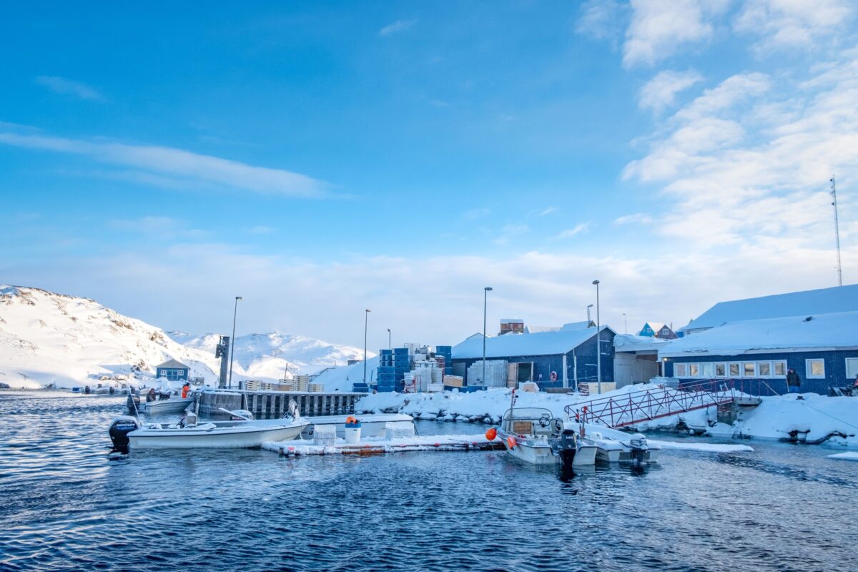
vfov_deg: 47.9
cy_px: 286
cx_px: 429
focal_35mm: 27
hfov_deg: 67.4
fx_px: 643
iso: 400
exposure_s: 1/500
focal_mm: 18
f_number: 7.1
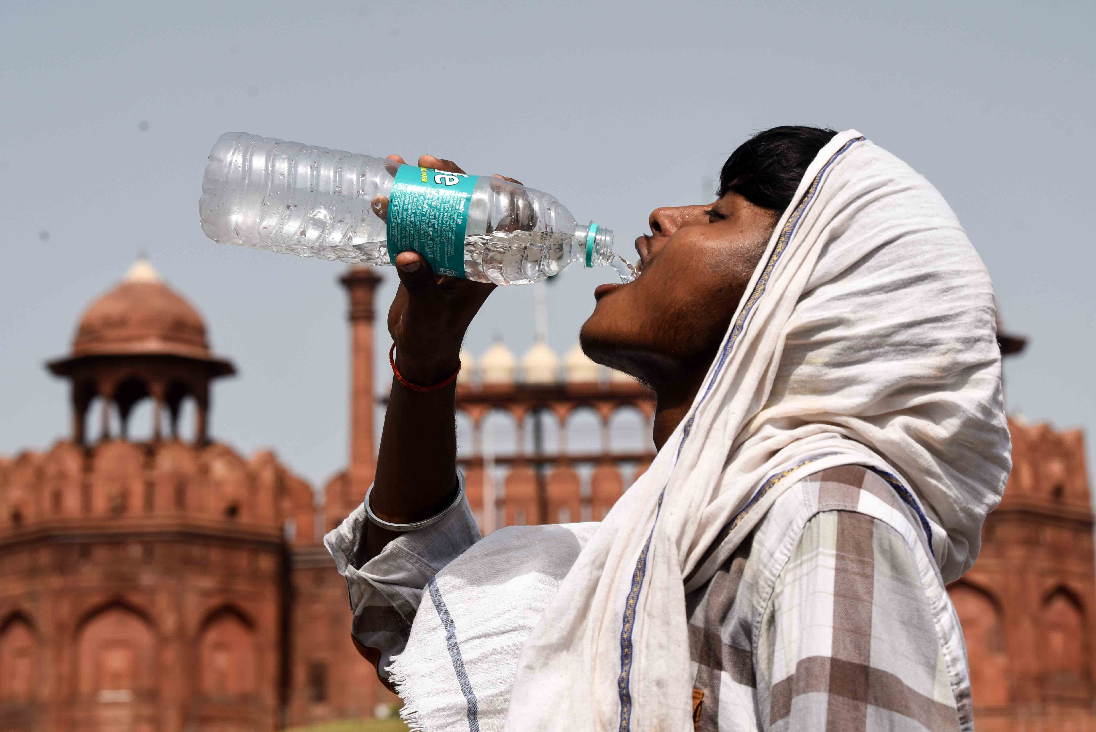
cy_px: 366
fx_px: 2619
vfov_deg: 15.9
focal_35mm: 86
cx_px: 548
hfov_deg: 23.6
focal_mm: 86
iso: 400
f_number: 9
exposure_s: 1/1250
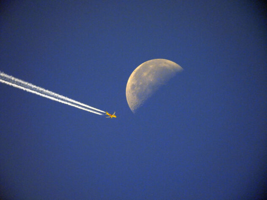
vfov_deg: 1.6
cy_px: 100
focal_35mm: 950
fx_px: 7328
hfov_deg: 2.1
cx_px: 134
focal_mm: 170
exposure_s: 1/500
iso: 200
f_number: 5.6
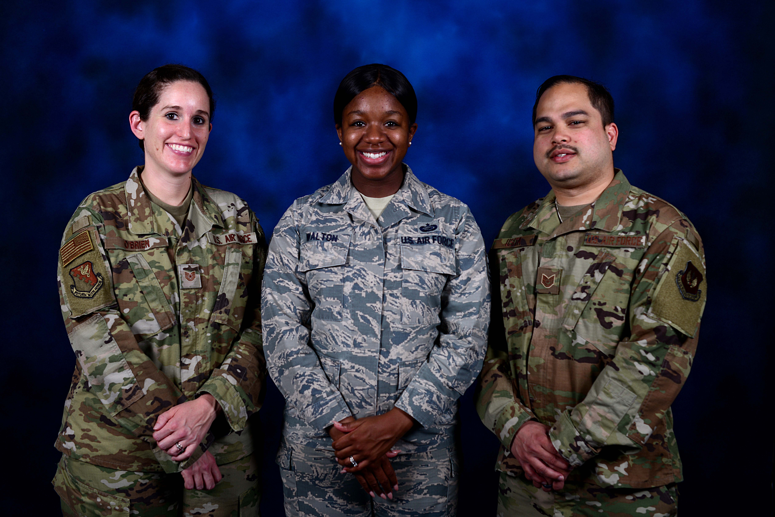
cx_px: 388
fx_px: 1077
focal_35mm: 50
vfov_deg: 27.0
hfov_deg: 39.6
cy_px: 258
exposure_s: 1/200
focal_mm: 50
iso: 100
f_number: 5.6
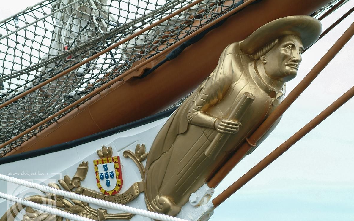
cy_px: 118
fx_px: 1486
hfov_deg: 13.6
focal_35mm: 154
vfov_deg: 8.5
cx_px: 176
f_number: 4.8
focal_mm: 100
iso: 200
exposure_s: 1/350
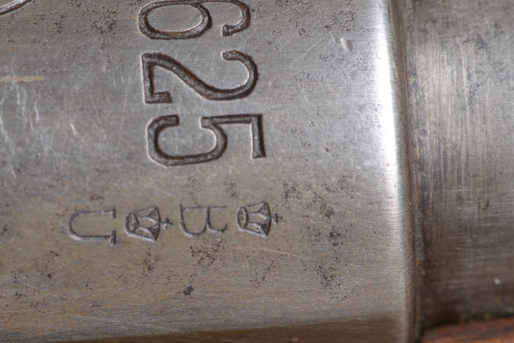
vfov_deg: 8.4
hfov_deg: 12.6
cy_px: 177
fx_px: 2328
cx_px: 144
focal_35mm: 163
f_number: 22
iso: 100
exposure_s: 1/60
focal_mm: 105
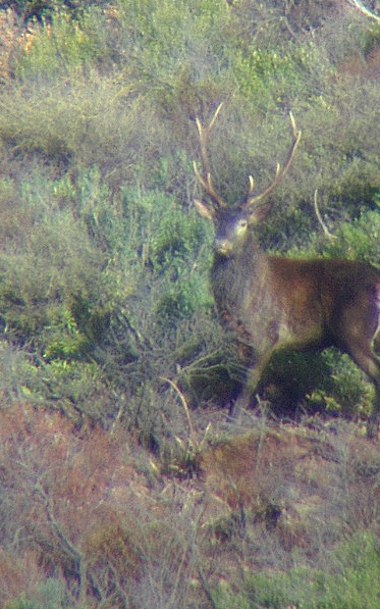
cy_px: 304
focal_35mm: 162
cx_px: 276
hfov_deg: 8.1
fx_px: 2685
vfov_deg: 12.9
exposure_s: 1/60
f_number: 5
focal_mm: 17.4
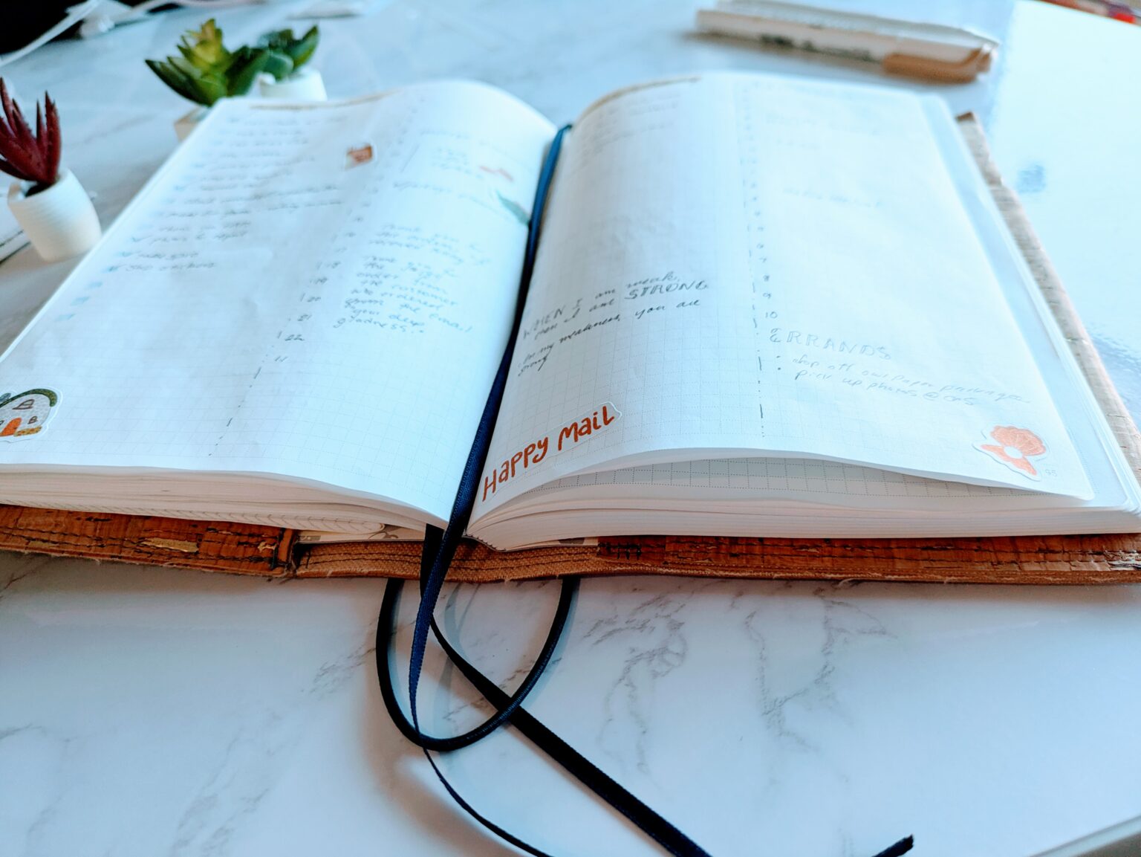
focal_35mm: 25
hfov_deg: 69.4
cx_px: 570
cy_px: 428
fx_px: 824
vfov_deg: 54.9
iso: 57
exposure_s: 1/120
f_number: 1.89
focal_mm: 5.43
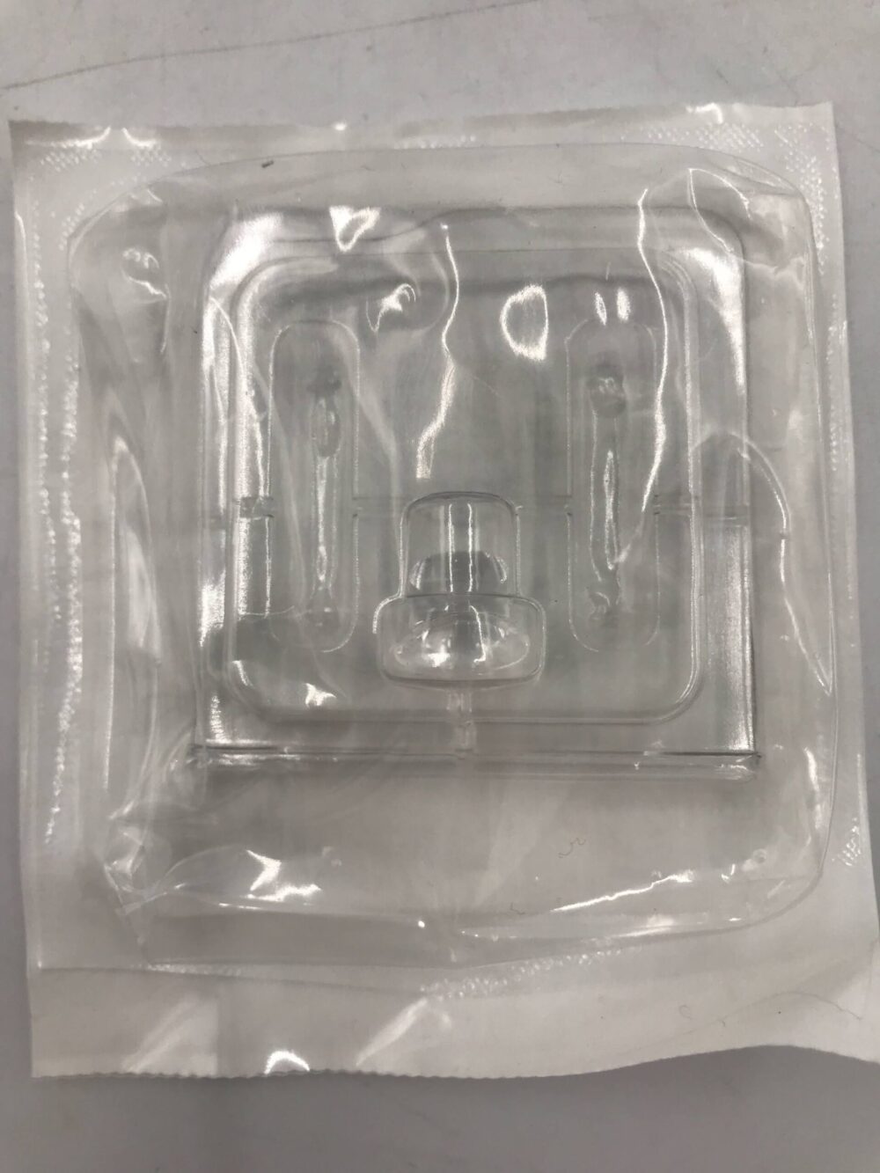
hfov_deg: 49.8
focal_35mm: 28
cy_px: 586
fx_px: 949
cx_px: 440
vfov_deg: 63.4
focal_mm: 3.99
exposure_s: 1/60
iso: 25
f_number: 1.8
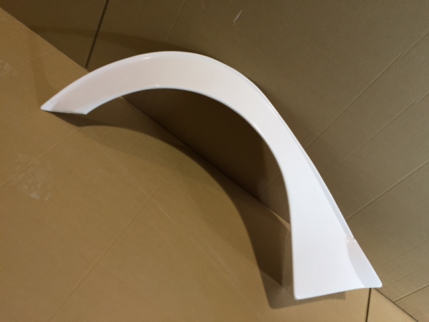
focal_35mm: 29
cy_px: 161
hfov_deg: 61.7
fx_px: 359
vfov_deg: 48.2
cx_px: 214
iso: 200
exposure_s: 1/33
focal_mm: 4.15
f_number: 2.2
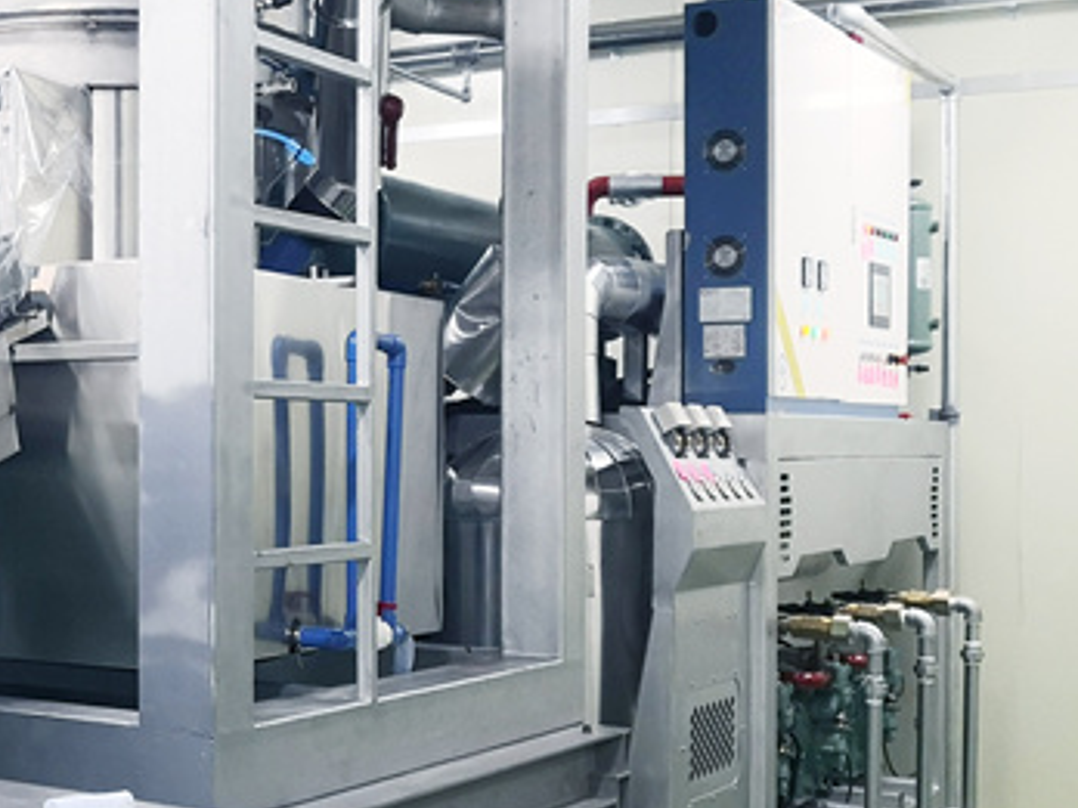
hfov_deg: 29.5
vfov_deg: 23.7
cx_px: 46
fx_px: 1931
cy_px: 412
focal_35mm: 62
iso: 160
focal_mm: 3.95
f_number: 1.6
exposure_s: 1/60
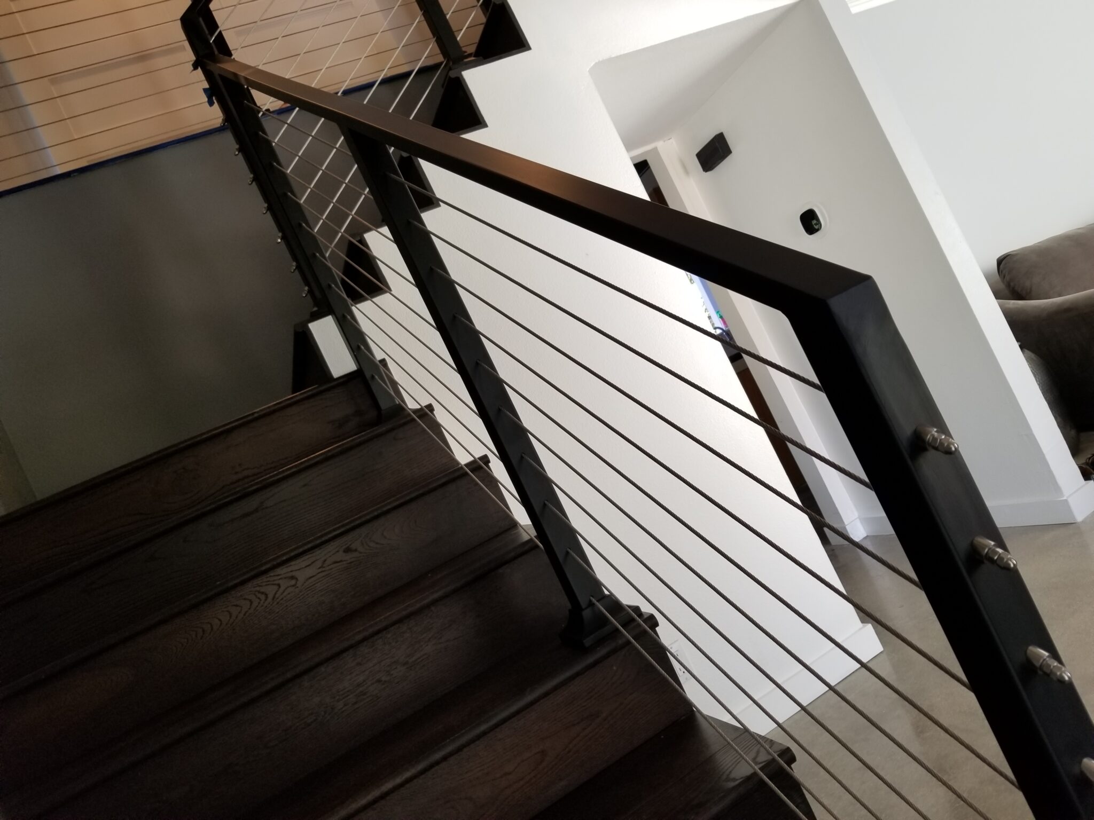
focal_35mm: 26
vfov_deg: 53.1
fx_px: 822
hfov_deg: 67.3
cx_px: 547
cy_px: 410
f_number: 1.7
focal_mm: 4.3
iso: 125
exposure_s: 1/120
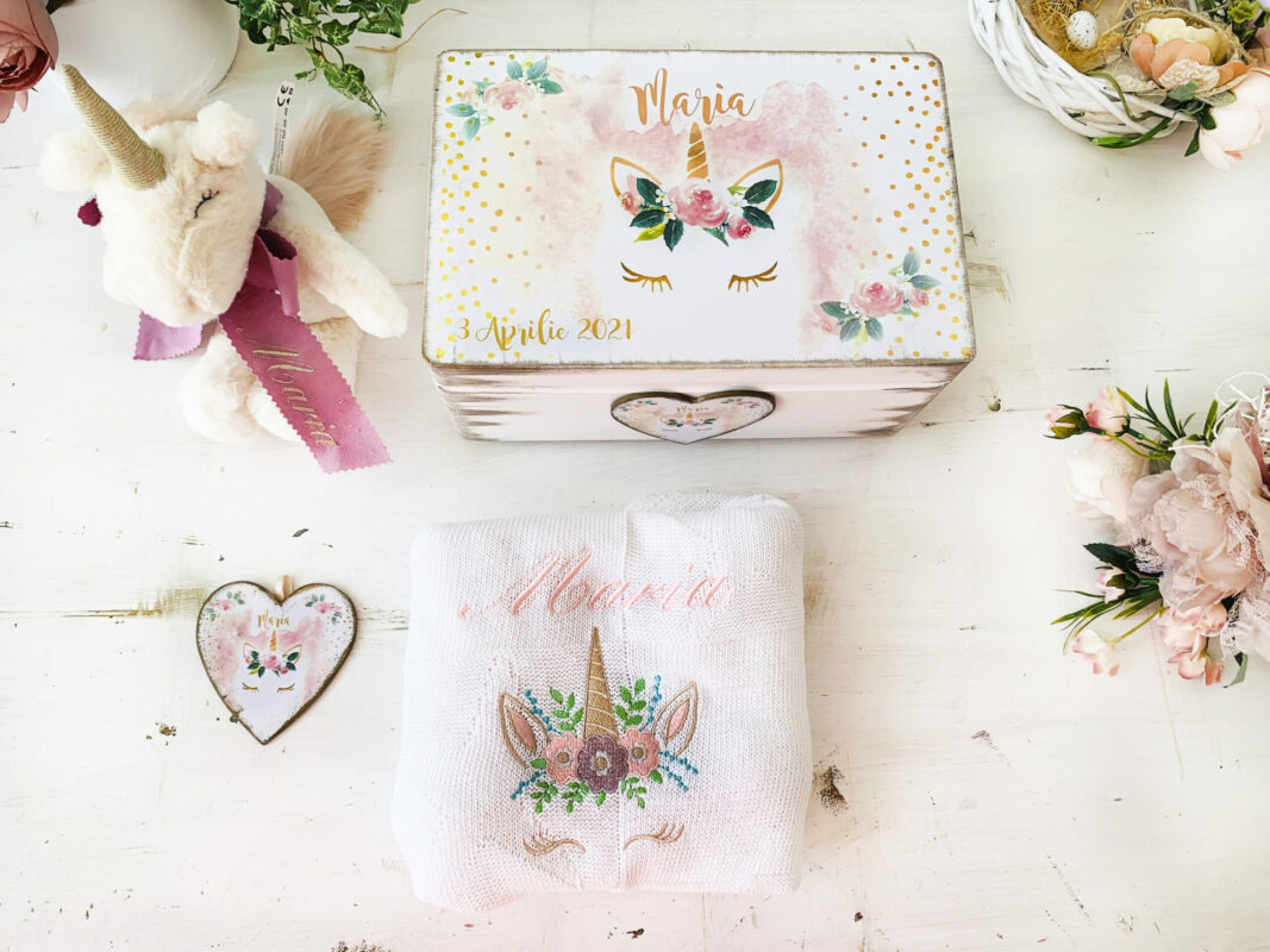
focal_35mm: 26
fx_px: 954
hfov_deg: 67.3
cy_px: 476
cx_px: 635
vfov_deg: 53.1
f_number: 1.8
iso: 25
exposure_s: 1/150
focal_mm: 4.2
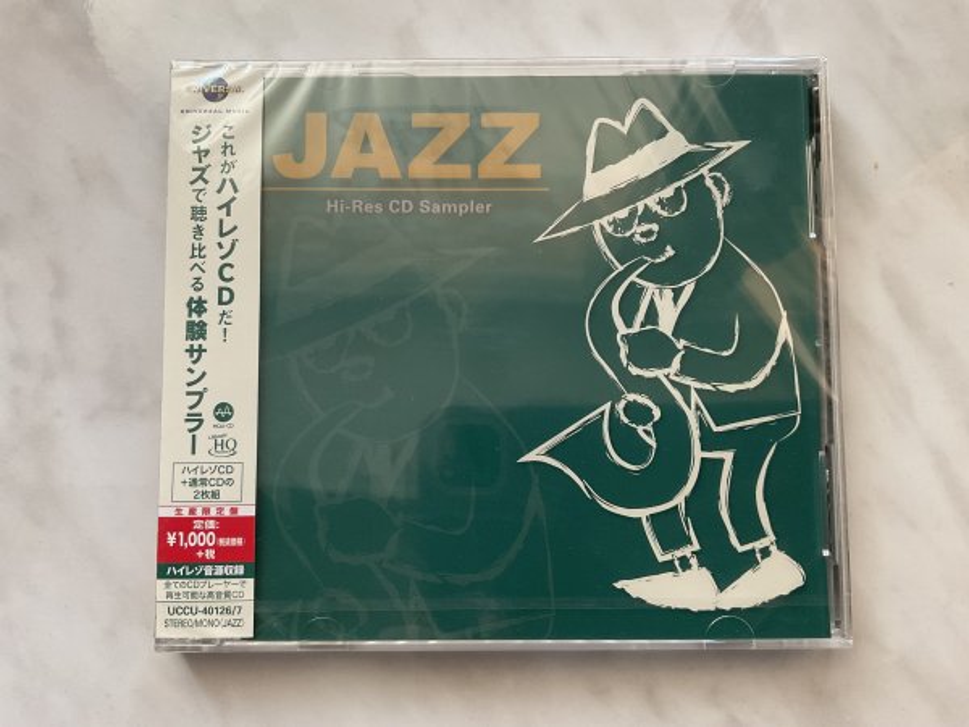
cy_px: 364
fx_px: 812
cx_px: 484
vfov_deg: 48.2
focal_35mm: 29
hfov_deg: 61.7
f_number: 1.8
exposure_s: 1/60
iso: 125
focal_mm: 3
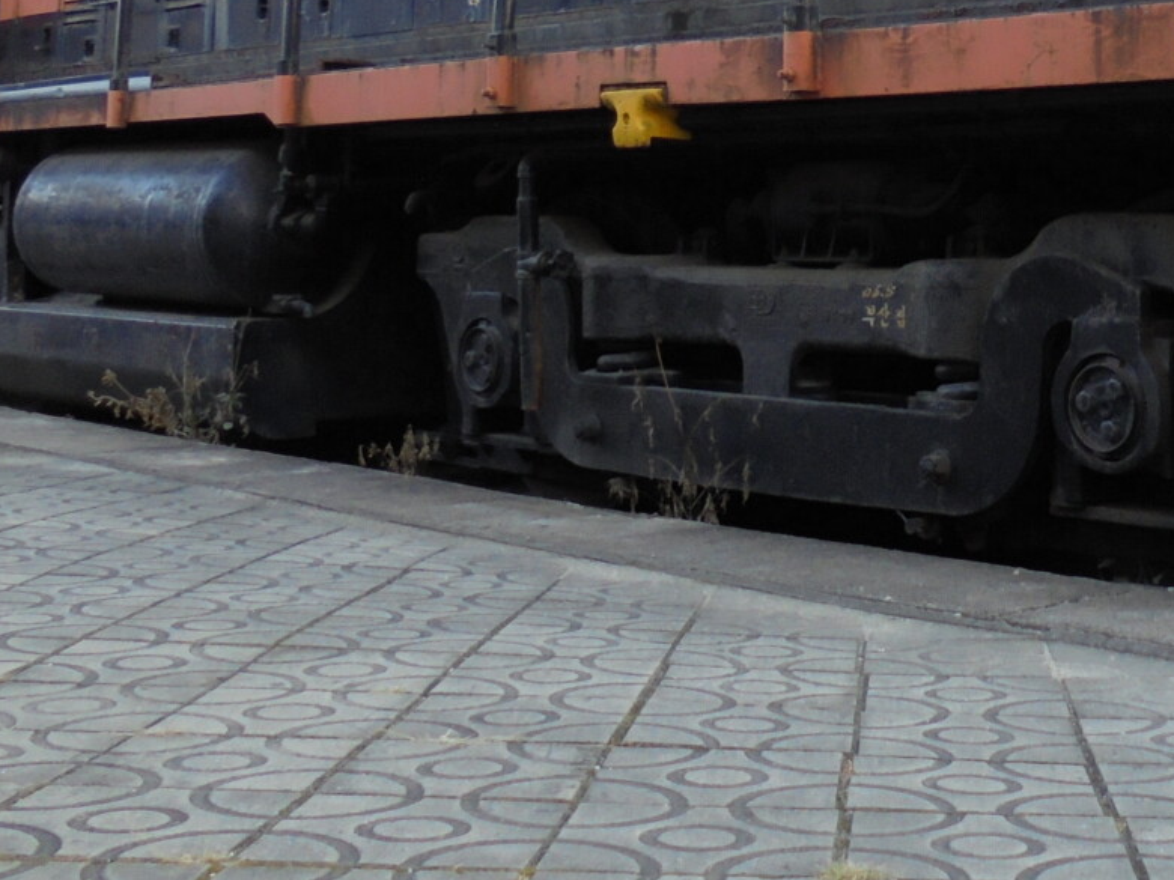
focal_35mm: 64
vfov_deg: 21.4
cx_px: 975
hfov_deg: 29.4
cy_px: -153
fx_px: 2171
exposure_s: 1/30
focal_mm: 4.6
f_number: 3.5
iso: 100
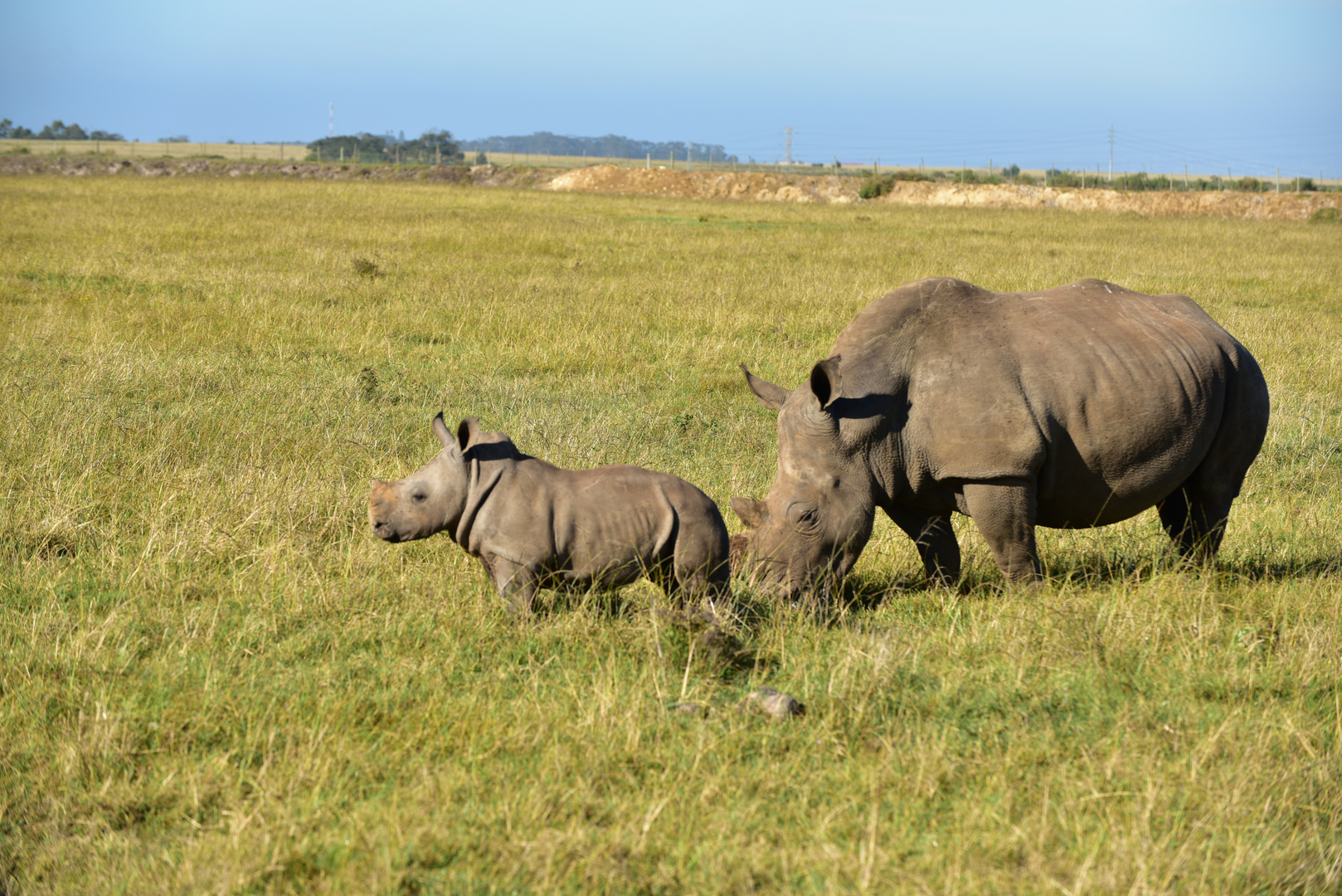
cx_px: 671
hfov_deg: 17.1
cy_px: 448
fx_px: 4475
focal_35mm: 120
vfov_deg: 11.4
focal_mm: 120
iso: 80
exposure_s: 1/320
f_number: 5
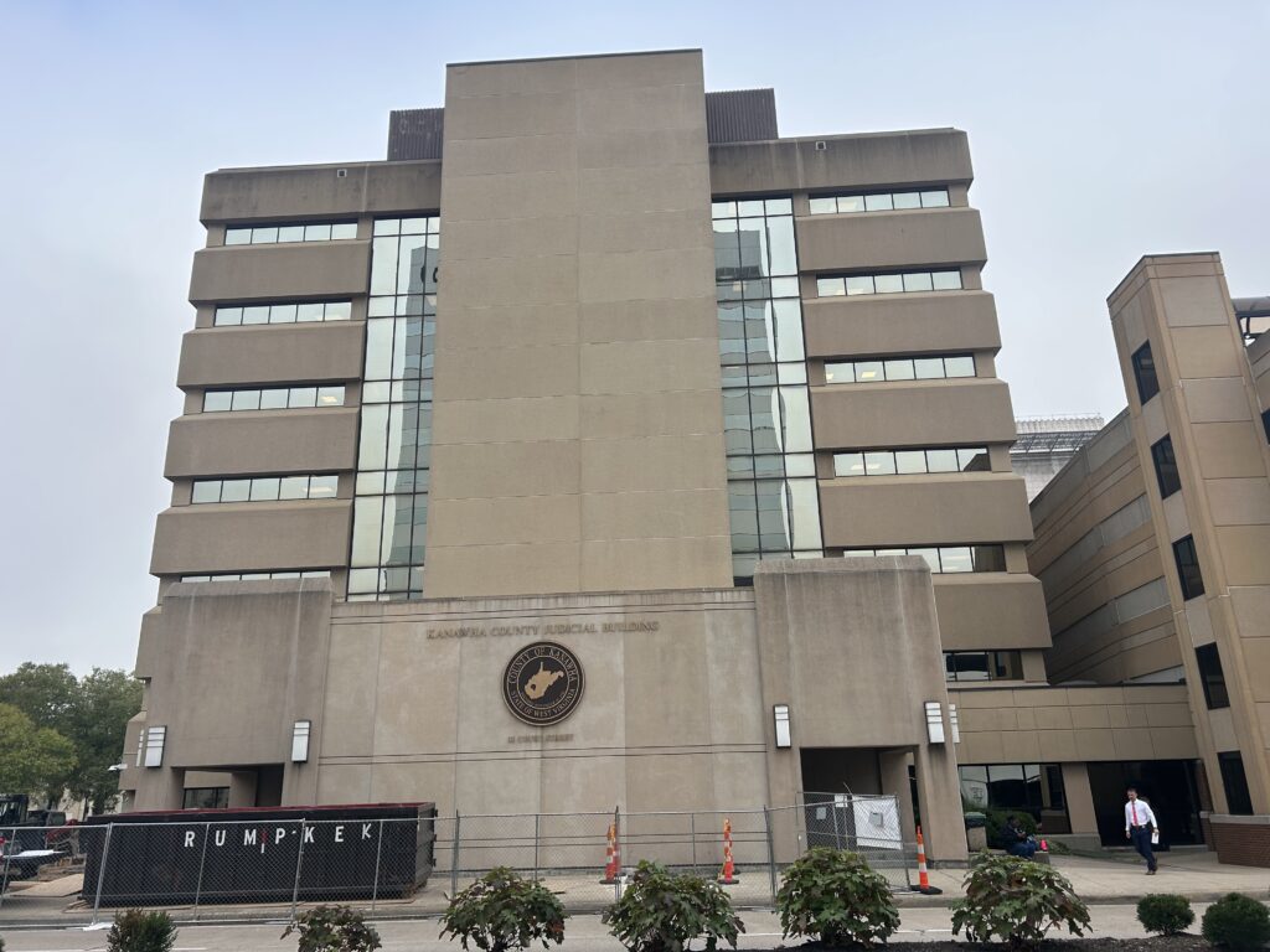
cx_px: 635
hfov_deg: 67.3
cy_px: 476
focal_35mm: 26
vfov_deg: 53.1
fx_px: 954
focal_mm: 5.7
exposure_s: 1/1159
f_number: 1.5
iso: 50
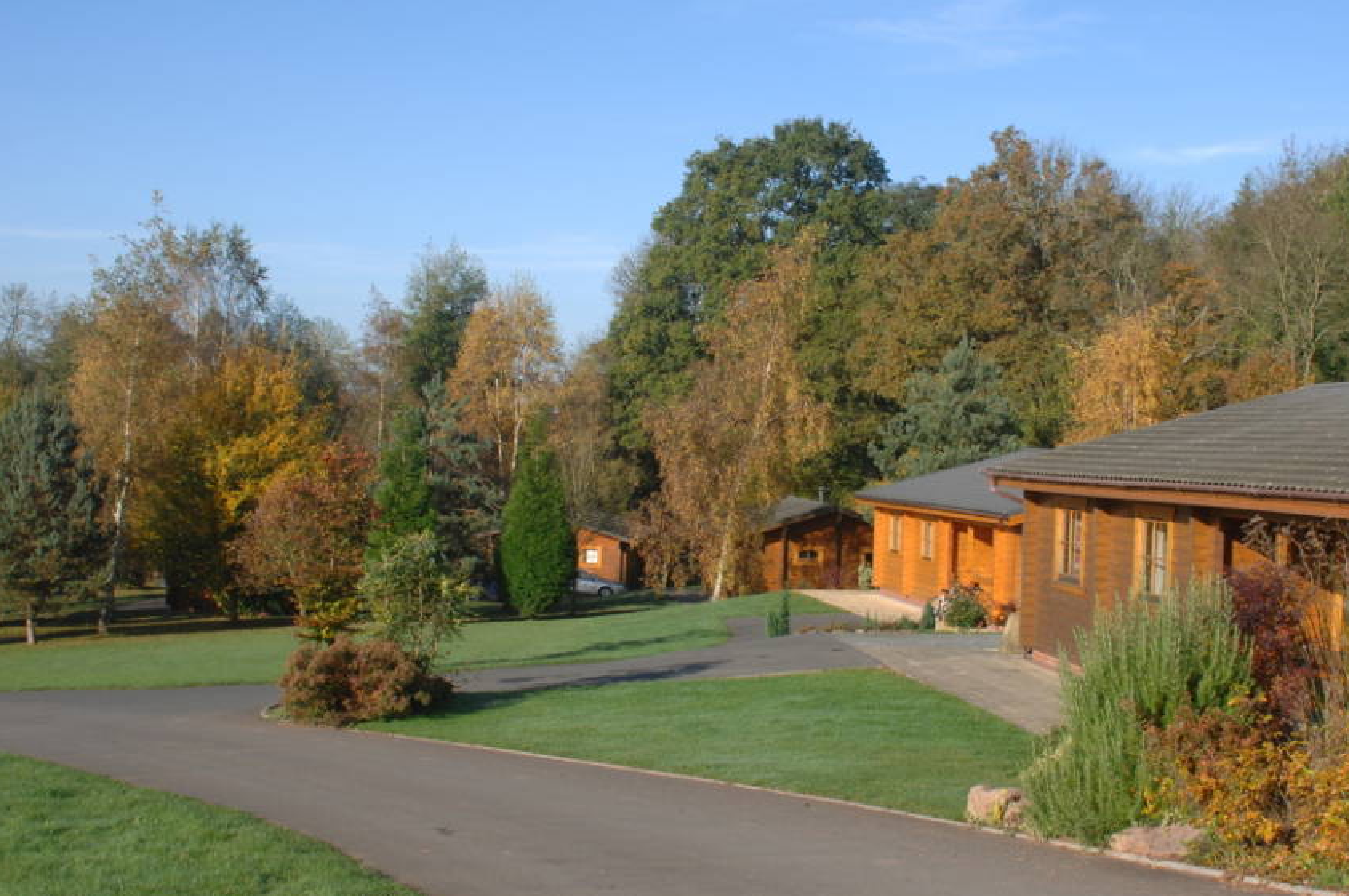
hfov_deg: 38.8
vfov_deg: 26.4
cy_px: 414
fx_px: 1909
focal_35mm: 51
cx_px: 803
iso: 100
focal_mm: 28
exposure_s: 1/125
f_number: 9
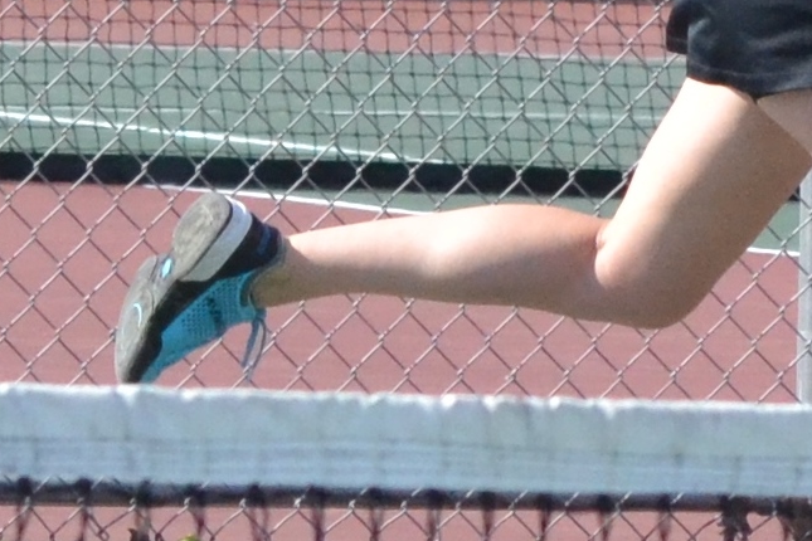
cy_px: -107
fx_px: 13104
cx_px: 1102
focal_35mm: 581
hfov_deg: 3.5
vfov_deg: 2.4
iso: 1600
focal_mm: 122
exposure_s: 1/2000
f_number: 7.1
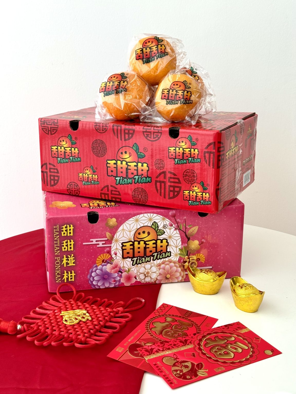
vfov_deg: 39.7
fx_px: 547
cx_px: 148
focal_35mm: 48
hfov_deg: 30.3
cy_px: 197
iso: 64
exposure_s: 1/148
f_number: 1.78
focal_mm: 6.76
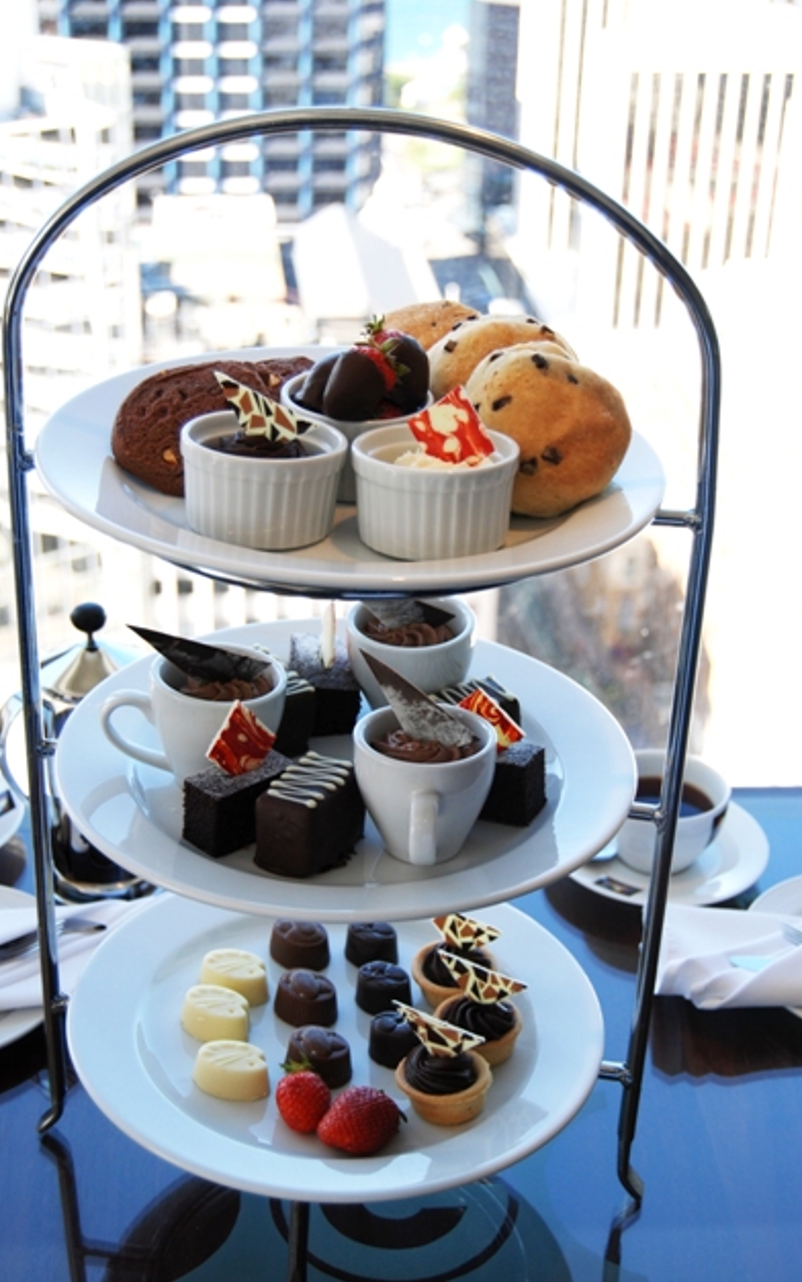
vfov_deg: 40.3
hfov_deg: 25.8
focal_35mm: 50
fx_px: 1748
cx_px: 378
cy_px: 652
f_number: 4.5
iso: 200
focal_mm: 32
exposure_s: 1/250
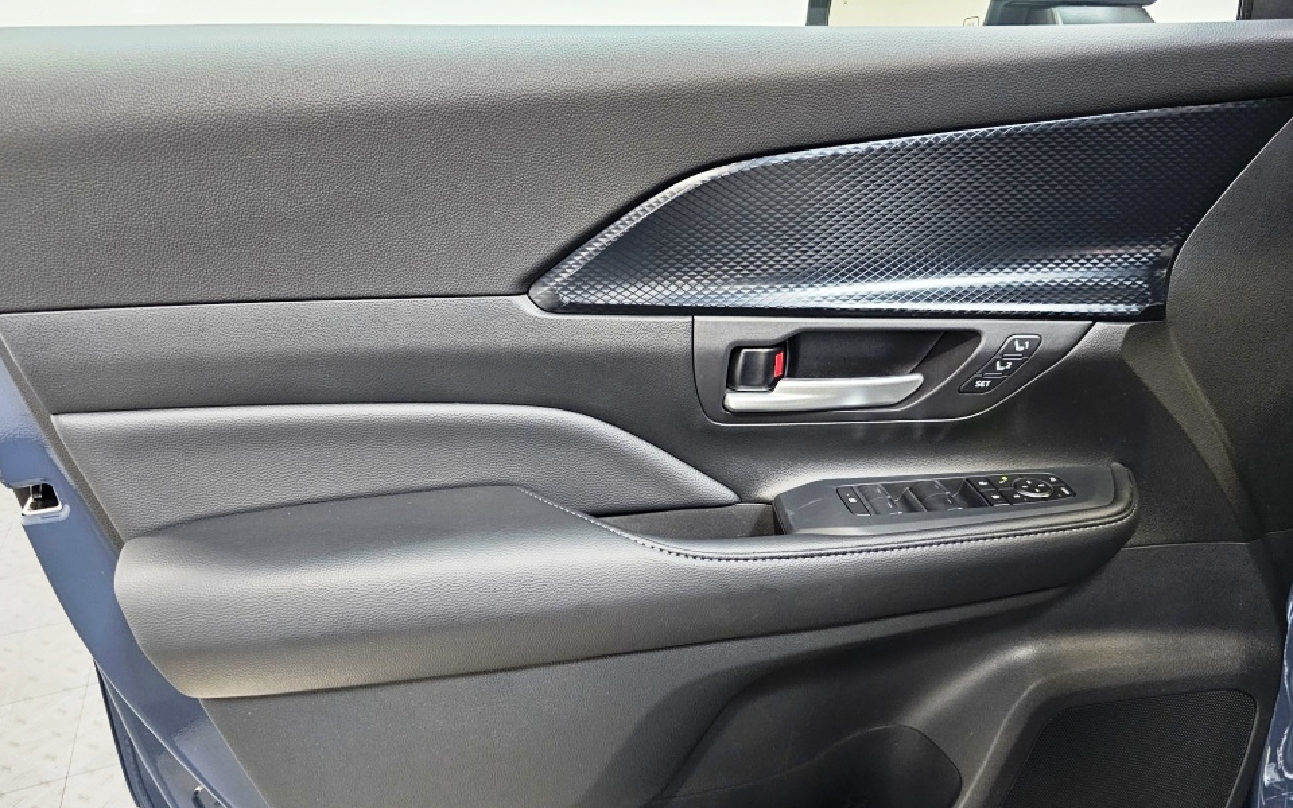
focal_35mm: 26
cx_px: 668
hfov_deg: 70.4
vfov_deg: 47.2
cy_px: 502
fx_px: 916
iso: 800
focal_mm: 6.3
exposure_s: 1/24
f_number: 1.7
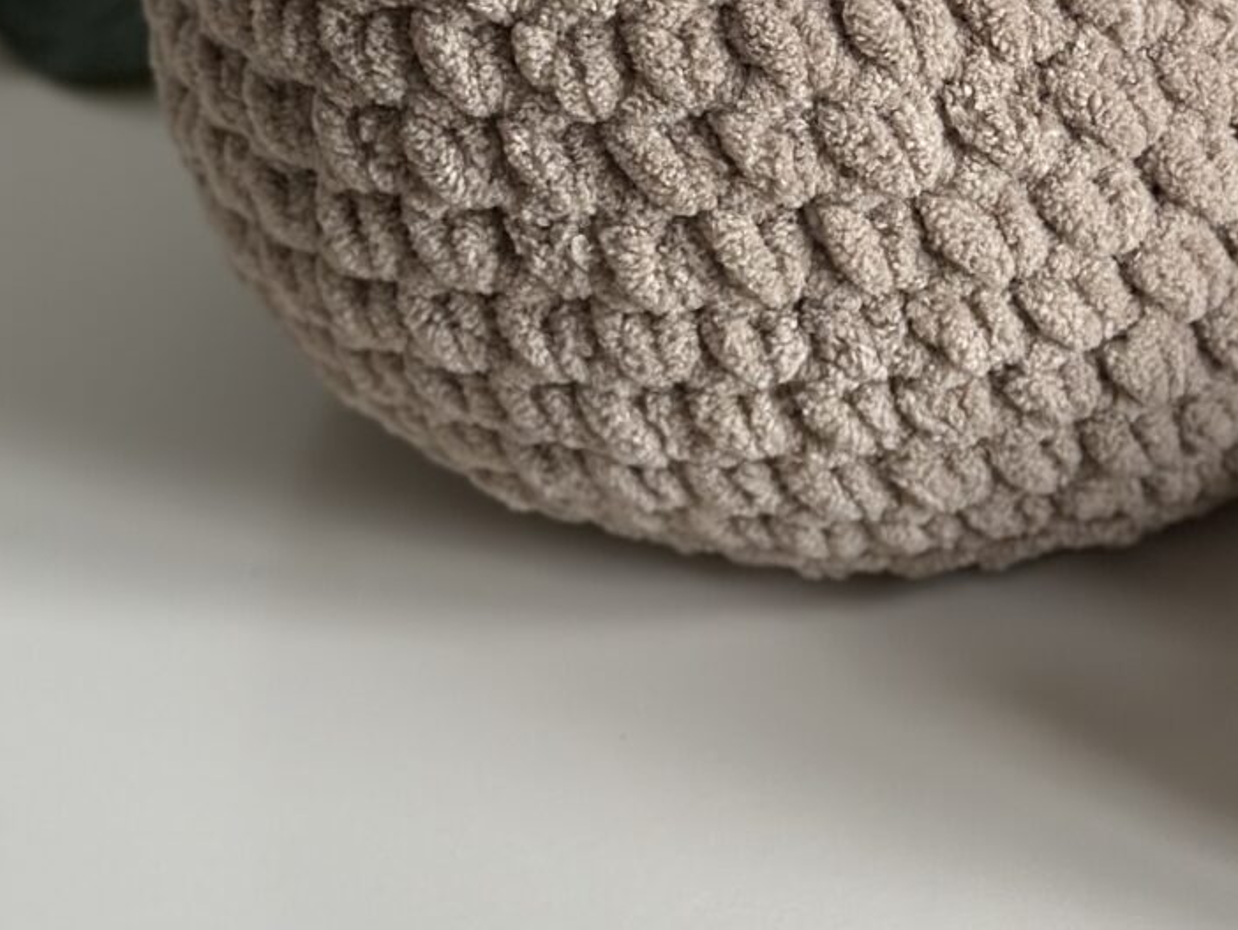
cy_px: -30
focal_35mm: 140
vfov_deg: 10.5
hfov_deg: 13.8
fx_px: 5009
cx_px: 1339
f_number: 1.78
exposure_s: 1/67
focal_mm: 6.86
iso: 125
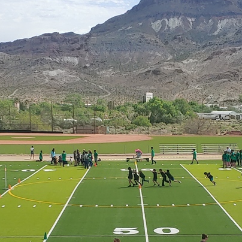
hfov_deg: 18.9
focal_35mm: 92
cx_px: 122
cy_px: 206
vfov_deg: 18.6
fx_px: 728
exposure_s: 1/3704
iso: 50
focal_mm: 4.23
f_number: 1.5
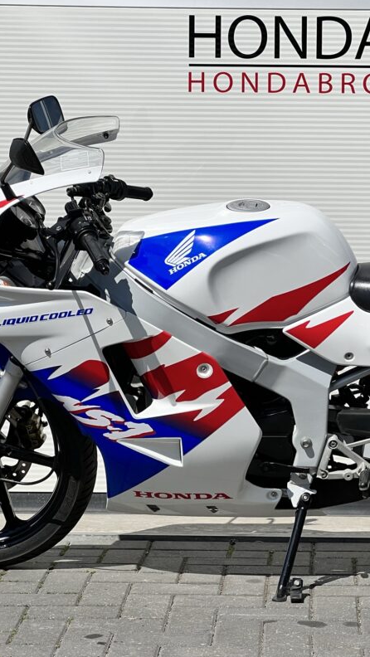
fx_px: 1969
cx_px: 282
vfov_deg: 18.9
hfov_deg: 10.7
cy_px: 329
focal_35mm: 113
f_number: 2.8
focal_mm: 9
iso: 32
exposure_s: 1/1429
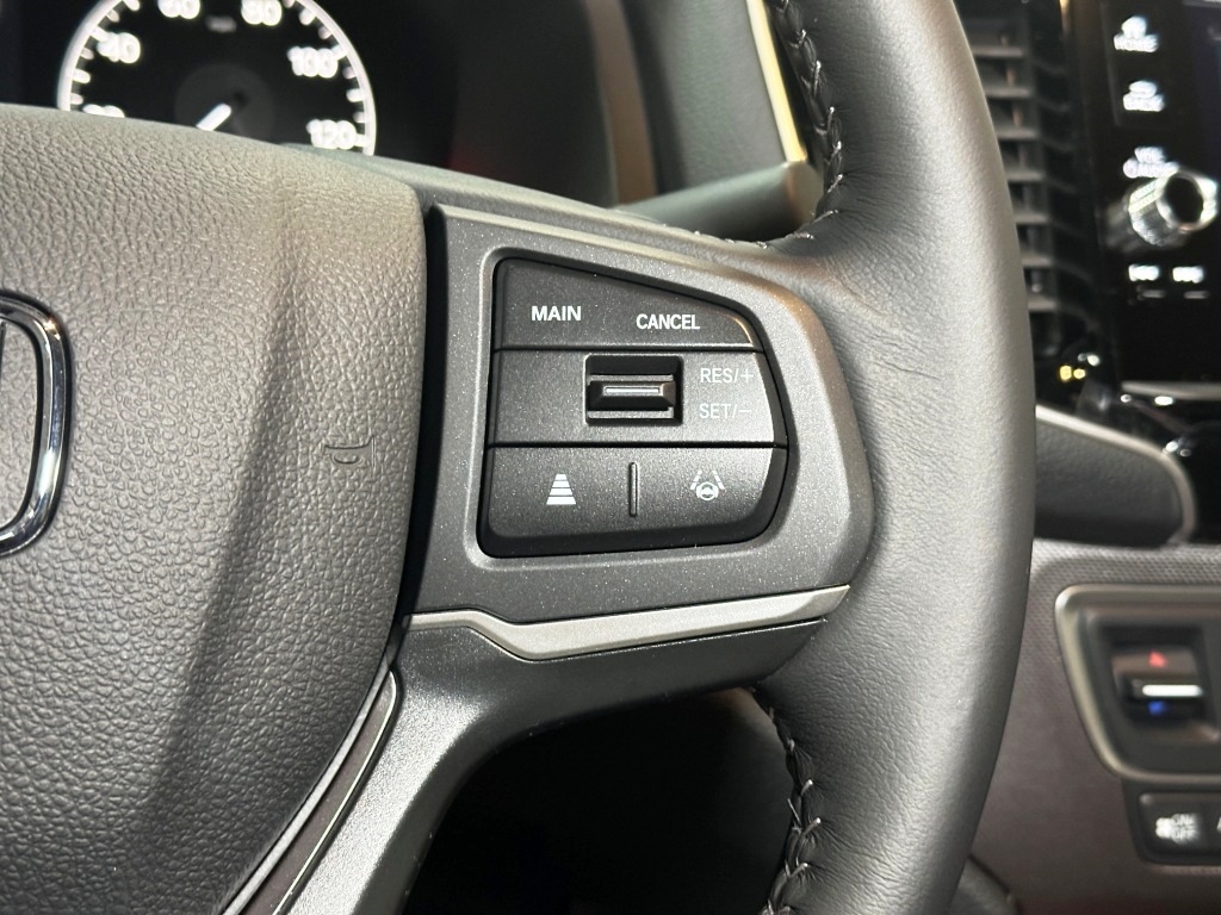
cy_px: 458
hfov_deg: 39.7
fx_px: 1693
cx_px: 610
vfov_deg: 30.3
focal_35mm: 48
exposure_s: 1/30
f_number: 1.78
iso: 500
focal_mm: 6.86
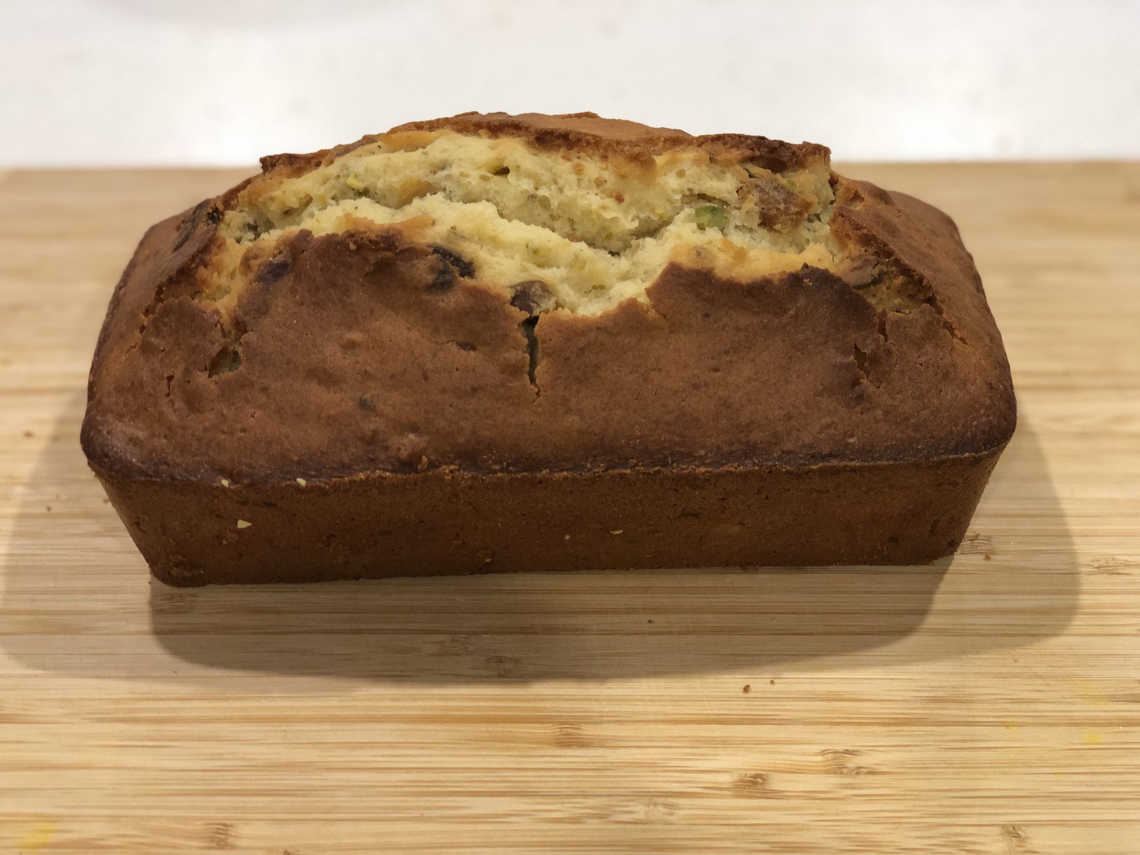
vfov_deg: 28.0
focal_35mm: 52
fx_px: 1713
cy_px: 428
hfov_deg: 36.8
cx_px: 570
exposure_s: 1/33
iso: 125
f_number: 2.4
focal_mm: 6
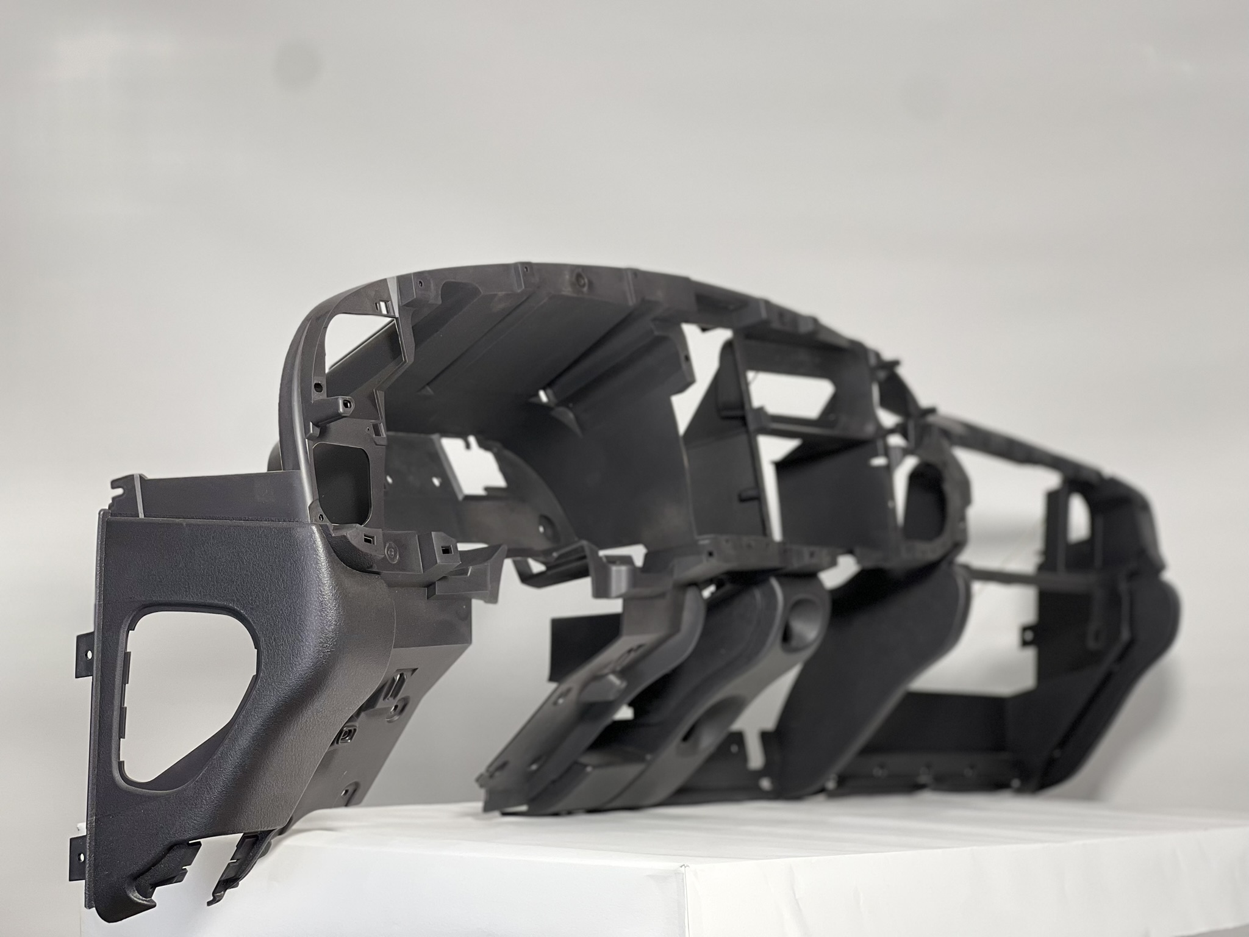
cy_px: 468
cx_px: 624
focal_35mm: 77
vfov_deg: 19.1
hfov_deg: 25.3
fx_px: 2778
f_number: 2.8
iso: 100
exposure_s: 1/120
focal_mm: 9
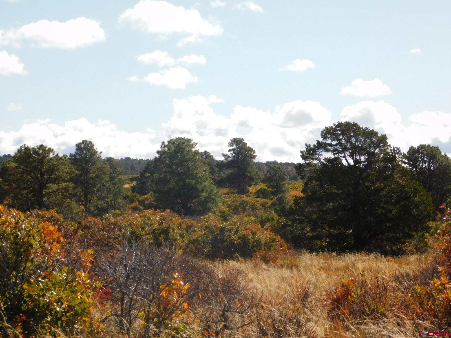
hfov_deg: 14.7
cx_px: 226
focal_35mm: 134
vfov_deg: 11.1
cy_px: 169
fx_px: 1746
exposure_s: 1/640
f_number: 5
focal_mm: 23.7
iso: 125
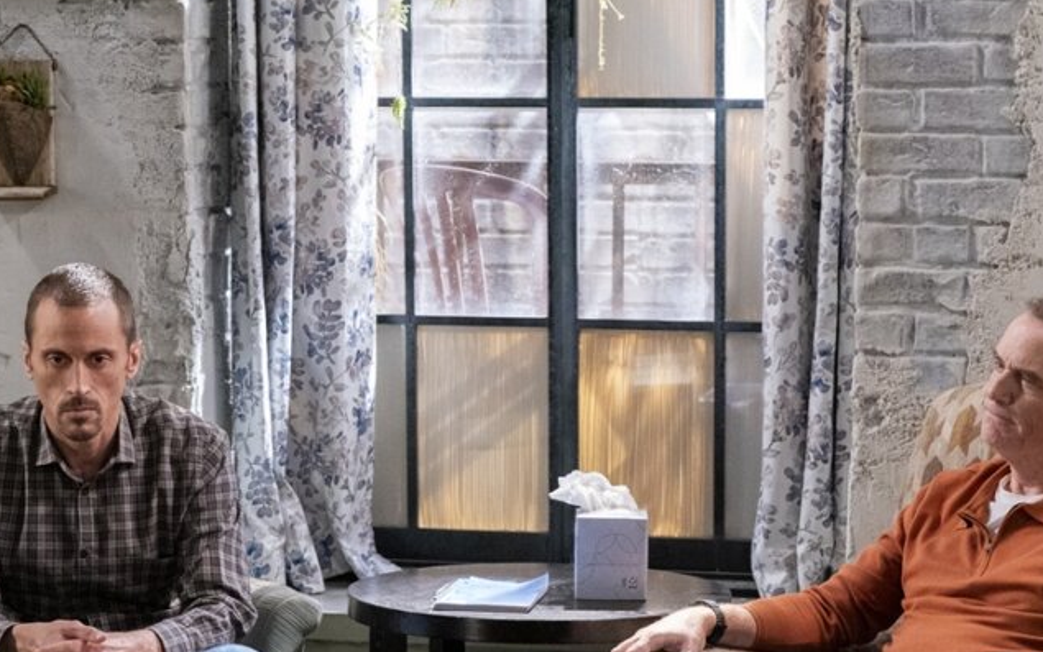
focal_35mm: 120
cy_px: 491
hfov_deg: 17.3
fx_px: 3411
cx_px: 358
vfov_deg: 10.9
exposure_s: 1/125
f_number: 5
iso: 8000
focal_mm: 70
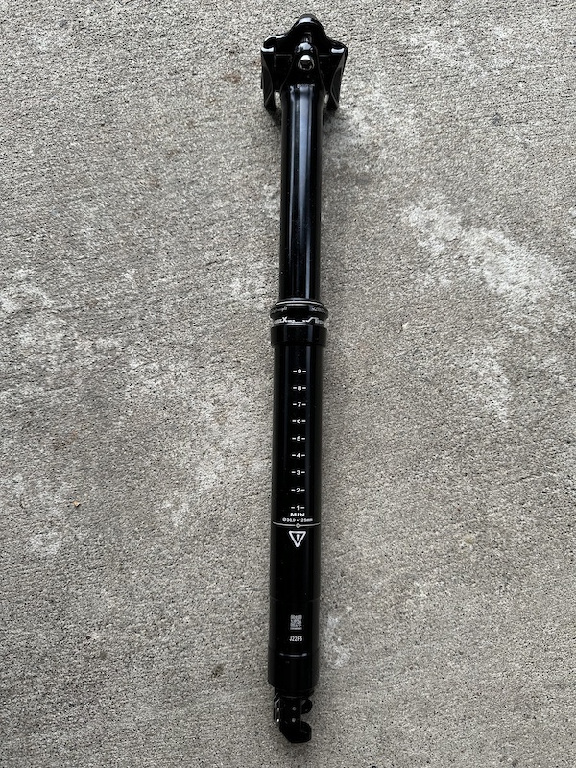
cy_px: 384
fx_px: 532
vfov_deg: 71.6
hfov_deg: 56.8
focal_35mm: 24
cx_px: 288
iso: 80
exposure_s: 1/611
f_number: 1.78
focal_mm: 6.86
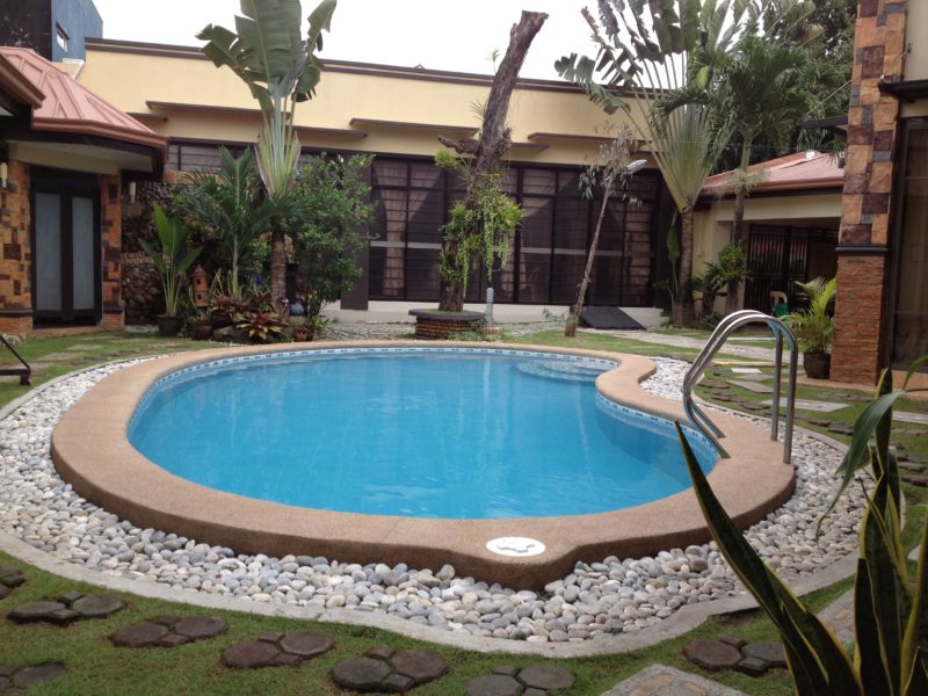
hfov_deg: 52.6
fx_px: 938
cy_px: 348
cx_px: 464
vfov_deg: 40.7
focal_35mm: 35
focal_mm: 4.28
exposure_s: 1/665
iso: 50
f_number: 2.4
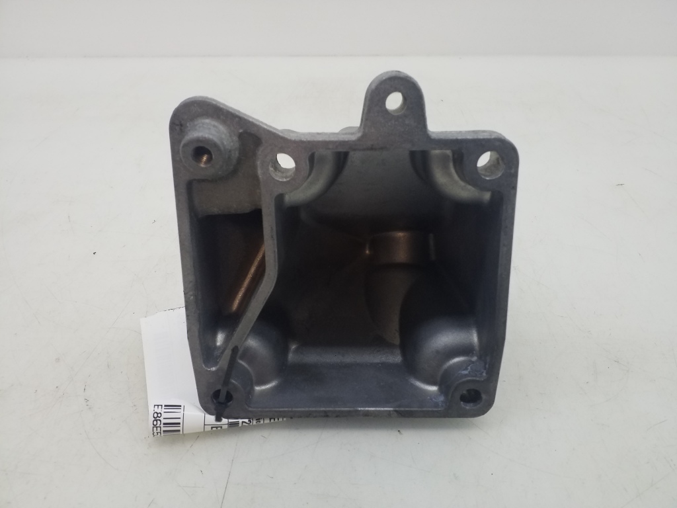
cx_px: 338
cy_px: 254
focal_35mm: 27
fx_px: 528
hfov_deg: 65.3
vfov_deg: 51.4
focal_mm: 3.6
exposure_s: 1/50
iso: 100
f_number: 1.9
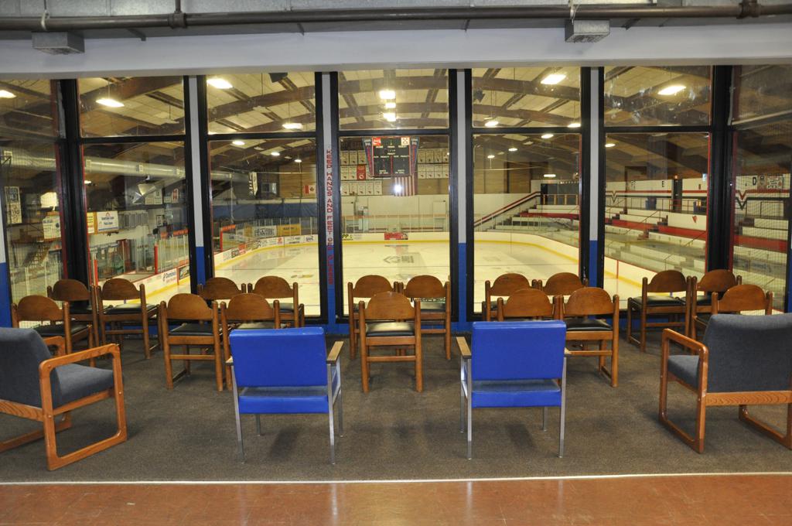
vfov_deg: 41.6
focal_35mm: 32
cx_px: 396
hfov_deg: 59.6
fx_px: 692
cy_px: 263
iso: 1600
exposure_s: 1/60
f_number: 5
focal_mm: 21
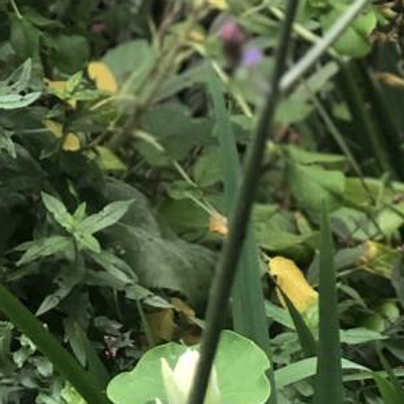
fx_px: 4344
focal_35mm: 329
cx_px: 846
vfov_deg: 5.3
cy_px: 483
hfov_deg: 5.2
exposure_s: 1/30
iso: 80
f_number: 2.8
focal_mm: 6.6
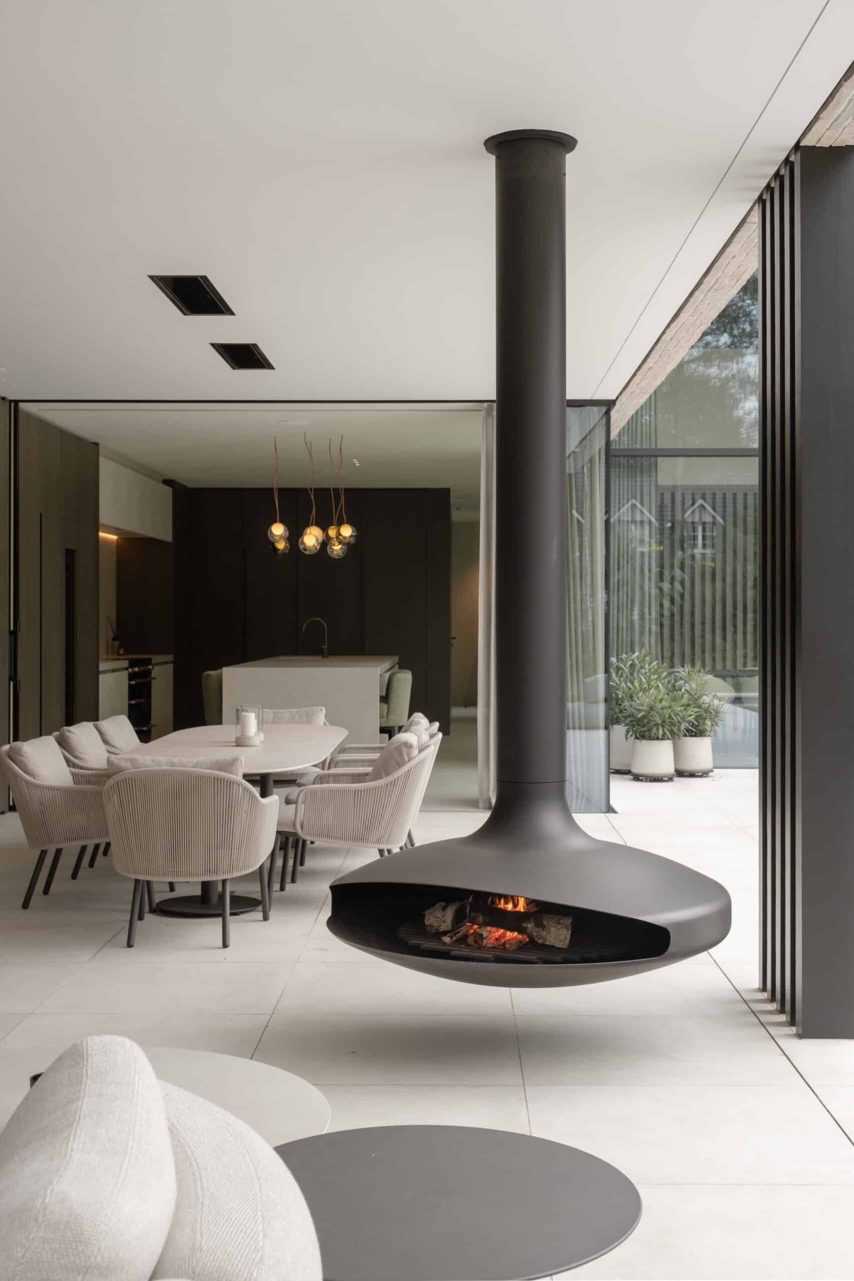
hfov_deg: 30.5
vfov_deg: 44.5
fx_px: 1565
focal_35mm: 44
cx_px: 427
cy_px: 640
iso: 160
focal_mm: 29.2
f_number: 6.4
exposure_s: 1/10
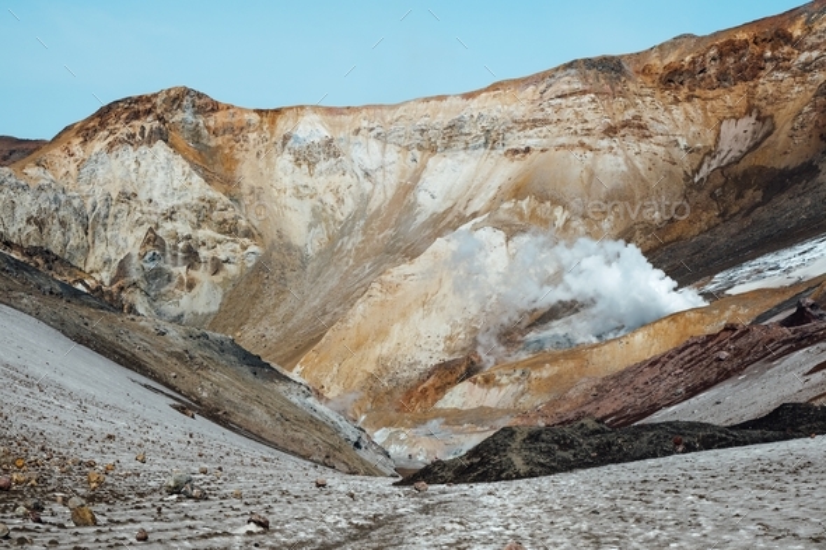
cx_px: 413
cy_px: 275
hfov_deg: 36.9
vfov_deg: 25.0
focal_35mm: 54
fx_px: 1239
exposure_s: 1/640
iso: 125
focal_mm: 35.8
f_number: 8
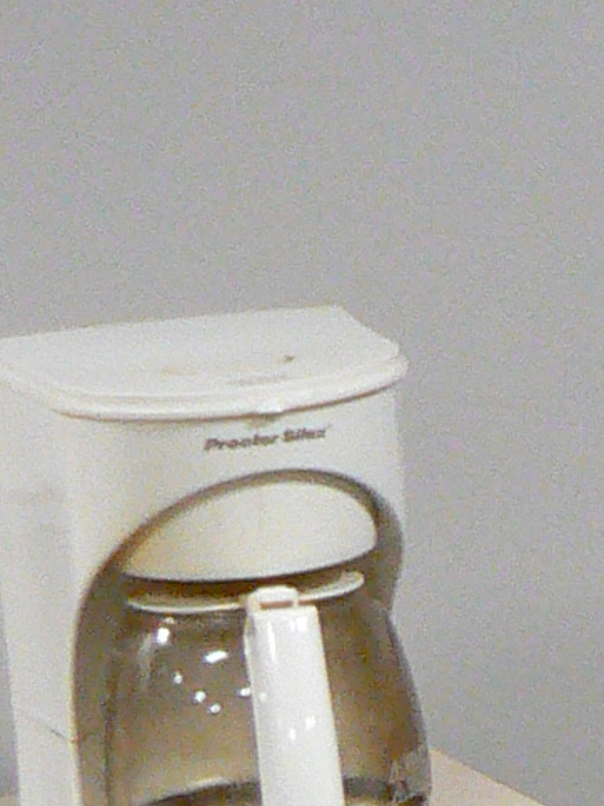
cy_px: 985
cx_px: 1737
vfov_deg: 9.3
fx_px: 4888
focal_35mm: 210
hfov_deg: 6.5
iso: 200
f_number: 2.8
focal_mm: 6
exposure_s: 1/10
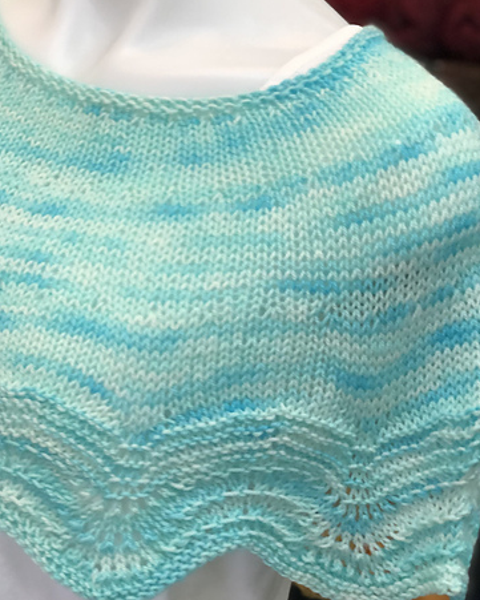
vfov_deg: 26.4
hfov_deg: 21.2
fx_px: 1278
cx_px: 168
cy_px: 301
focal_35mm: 72
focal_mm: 6
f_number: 2.4
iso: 64
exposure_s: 1/60
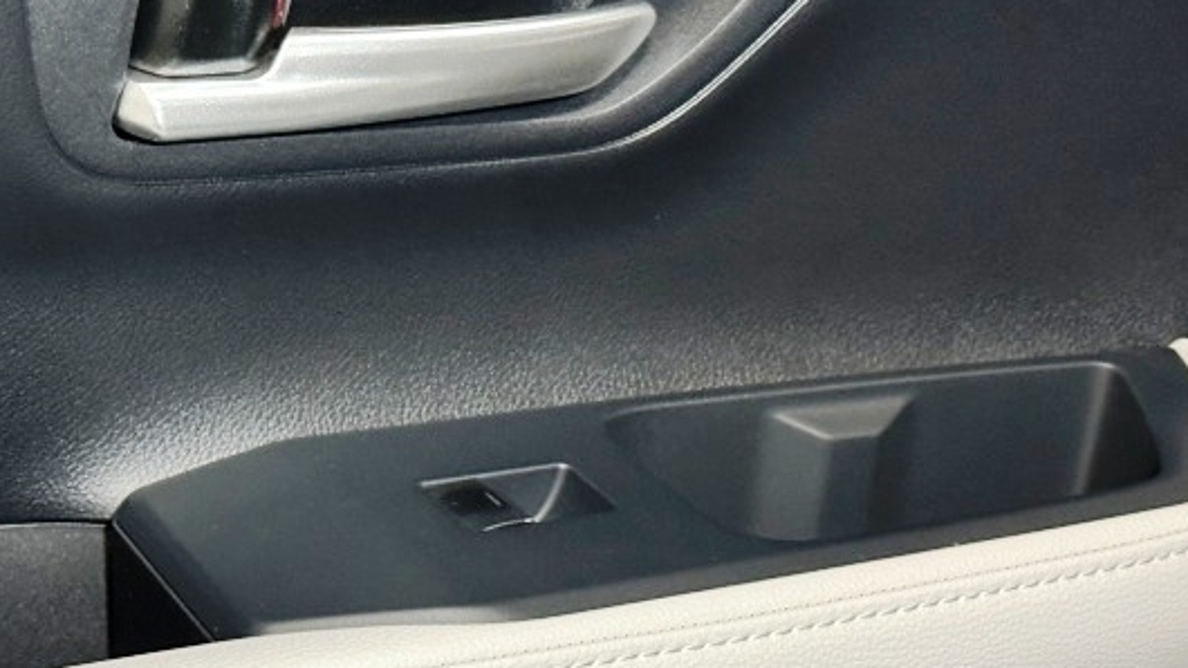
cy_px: 242
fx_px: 3181
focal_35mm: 101
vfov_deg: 12.0
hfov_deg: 21.0
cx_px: 350
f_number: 1.78
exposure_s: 1/40
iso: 500
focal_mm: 6.86
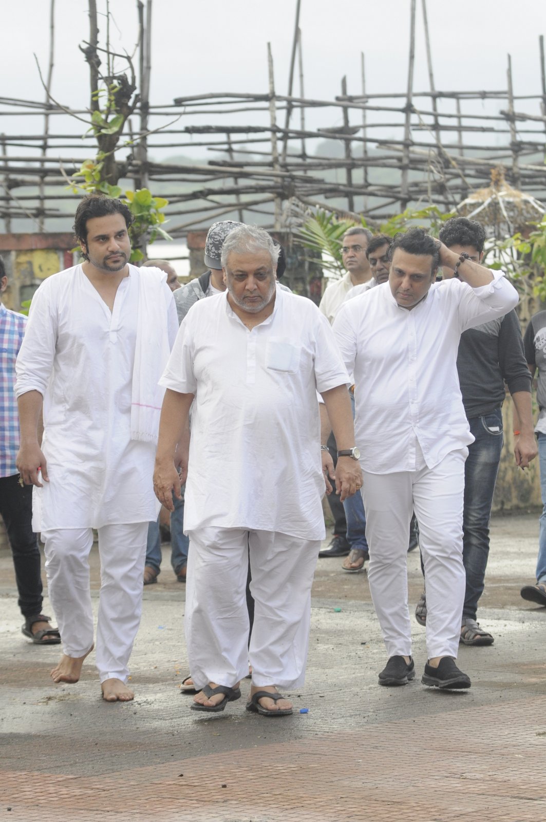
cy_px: 411
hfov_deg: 8.7
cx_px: 273
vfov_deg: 13.1
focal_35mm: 158
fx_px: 3591
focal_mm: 105
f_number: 5
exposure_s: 1/250
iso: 640
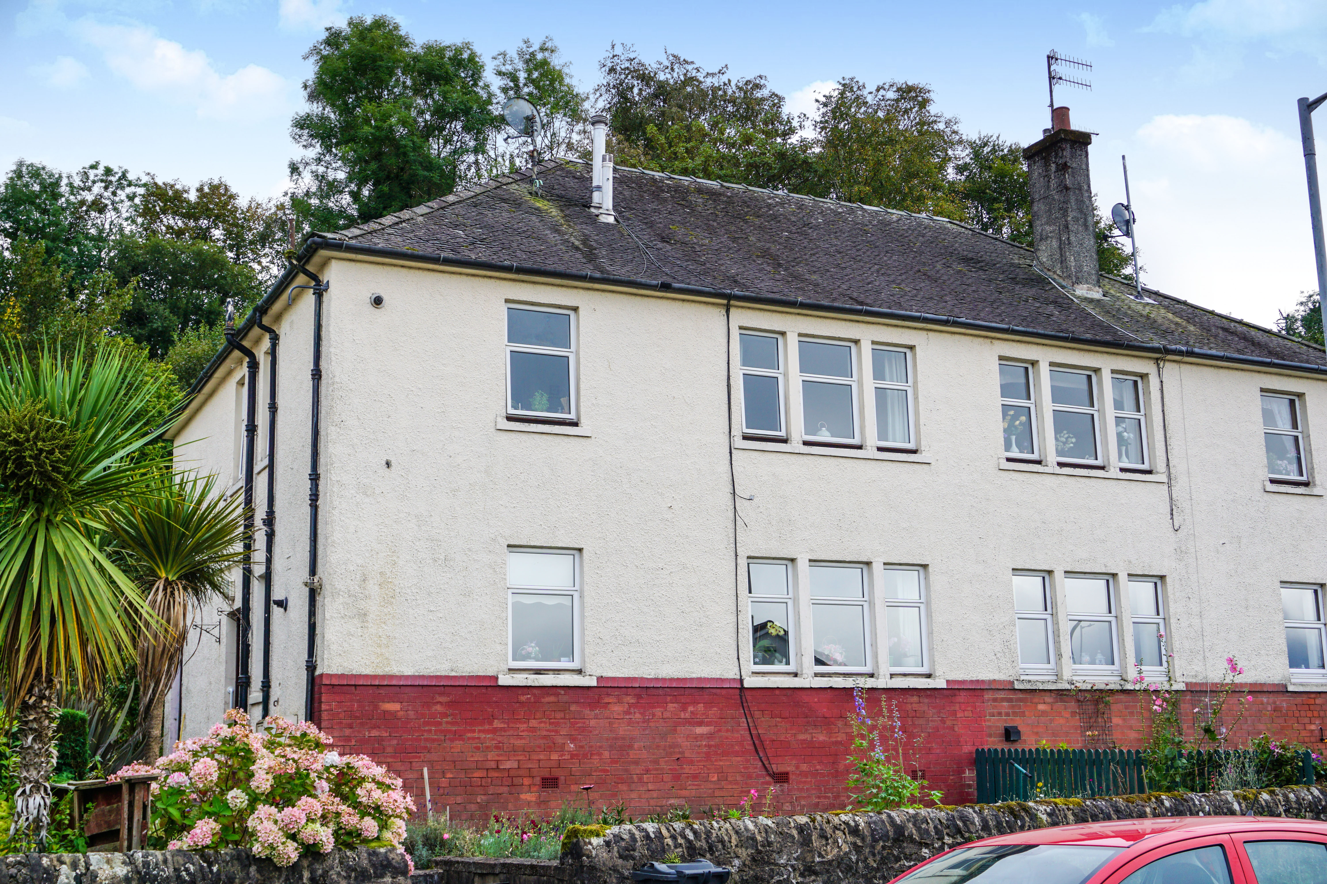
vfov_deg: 30.8
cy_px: 442
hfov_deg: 45.0
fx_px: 1603
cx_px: 664
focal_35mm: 44
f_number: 8
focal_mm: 29
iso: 100
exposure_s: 1/80
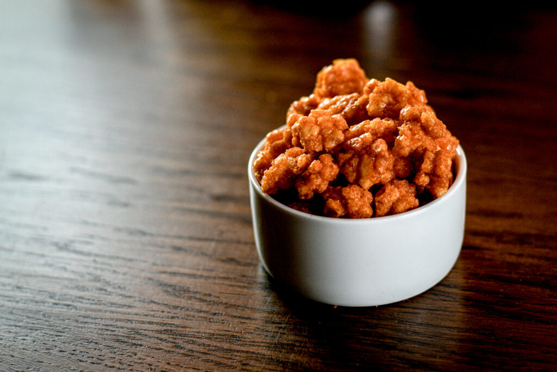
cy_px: 186
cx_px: 278
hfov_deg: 39.6
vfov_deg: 27.0
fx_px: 774
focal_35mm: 50
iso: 720
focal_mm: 50
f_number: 2.8
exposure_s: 1/100
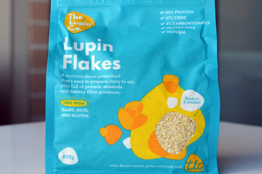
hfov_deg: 37.9
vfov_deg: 25.7
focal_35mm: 52
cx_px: 131
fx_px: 382
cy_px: 87
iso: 1600
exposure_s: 1/1000
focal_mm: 35
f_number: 4.5
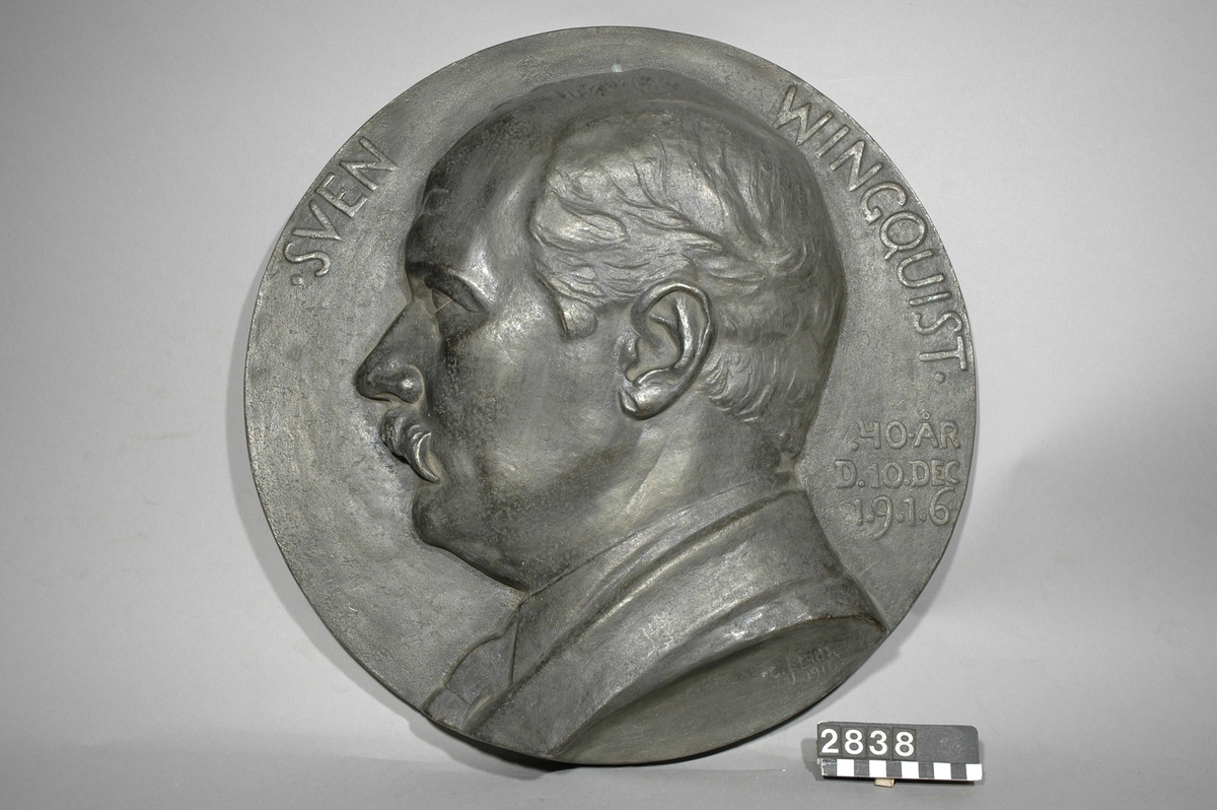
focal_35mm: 46
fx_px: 1571
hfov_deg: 42.4
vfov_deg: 28.9
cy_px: 405
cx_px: 608
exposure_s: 1/30
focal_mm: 31
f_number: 8
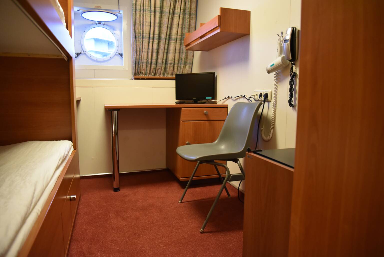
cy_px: 128
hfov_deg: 73.7
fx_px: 256
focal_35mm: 24
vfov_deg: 53.2
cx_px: 192
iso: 4000
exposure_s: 1/60
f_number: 3.5
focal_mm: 24
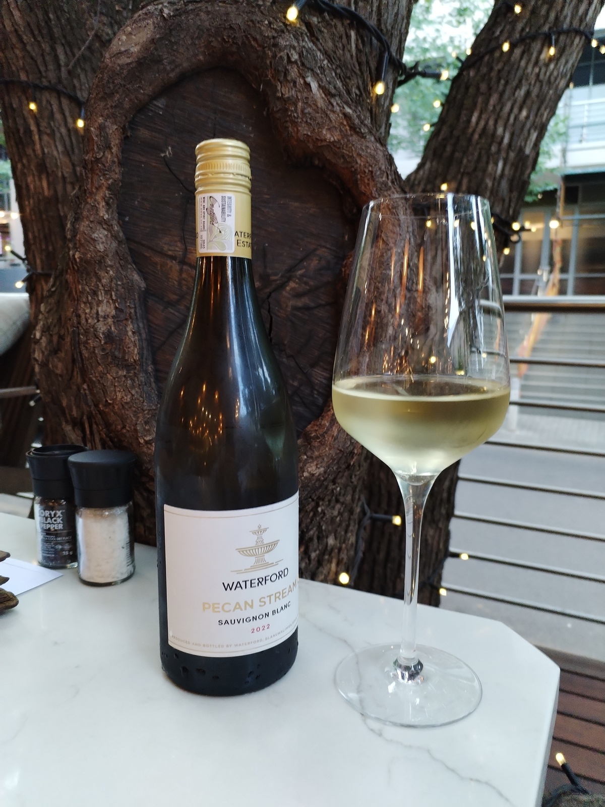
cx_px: 302
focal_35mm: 29
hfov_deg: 48.2
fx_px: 676
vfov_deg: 61.7
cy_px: 404
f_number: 1.8
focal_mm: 4.75
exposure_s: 1/25
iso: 913
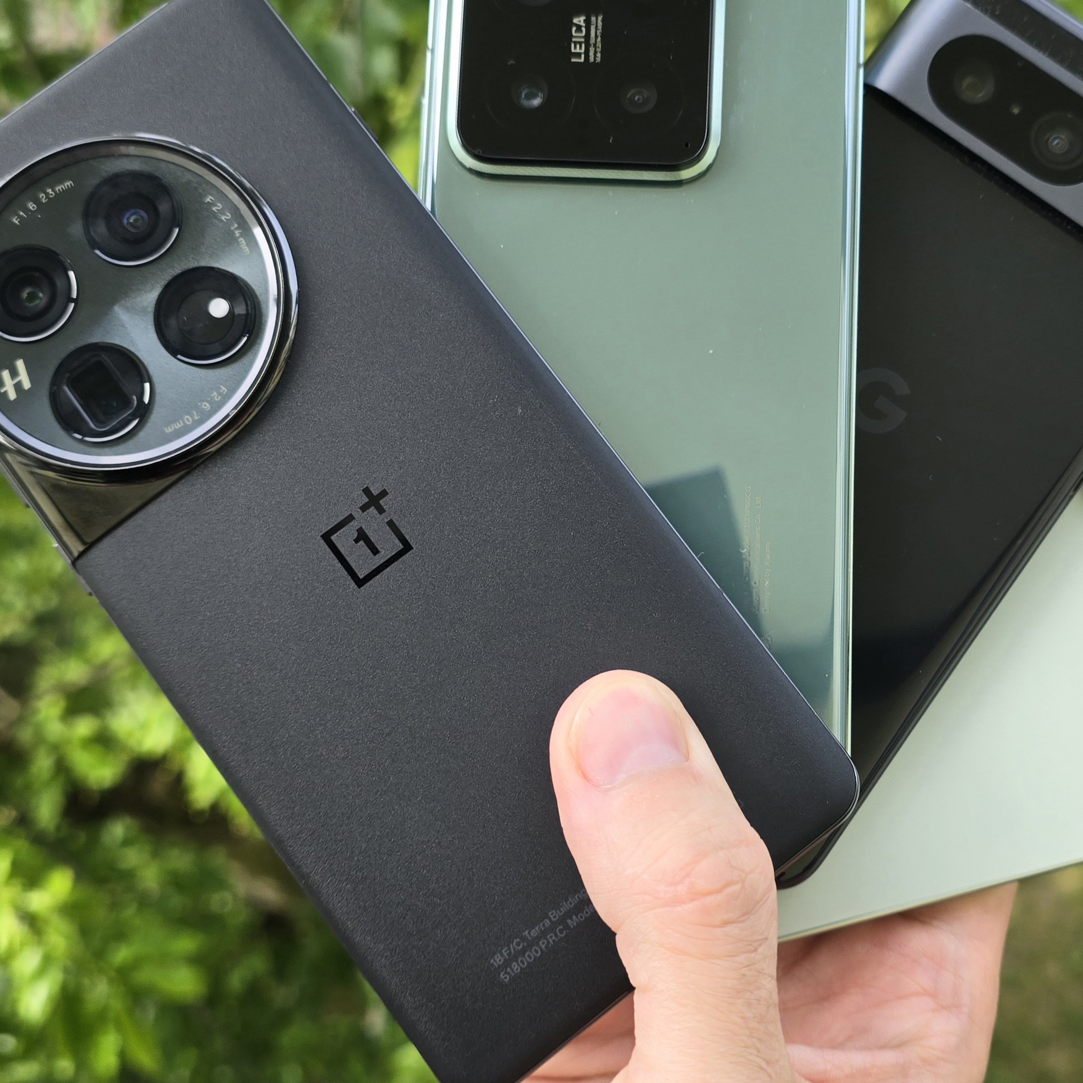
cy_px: 452
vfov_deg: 50.9
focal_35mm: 32
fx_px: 1133
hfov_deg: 50.8
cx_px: 652
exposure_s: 1/182
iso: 16
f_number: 1.7
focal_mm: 6.3
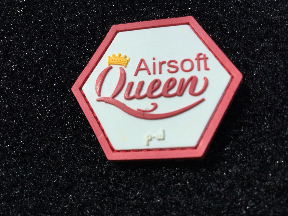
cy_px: 108
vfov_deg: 45.4
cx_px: 144
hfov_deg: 58.4
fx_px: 258
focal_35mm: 31
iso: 25
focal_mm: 3.3
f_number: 2.4
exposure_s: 1/1733
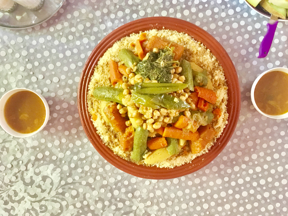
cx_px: 144
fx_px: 241
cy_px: 108
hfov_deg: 61.7
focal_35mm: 29
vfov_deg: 48.2
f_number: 2.2
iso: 250
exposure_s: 1/17
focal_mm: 4.15
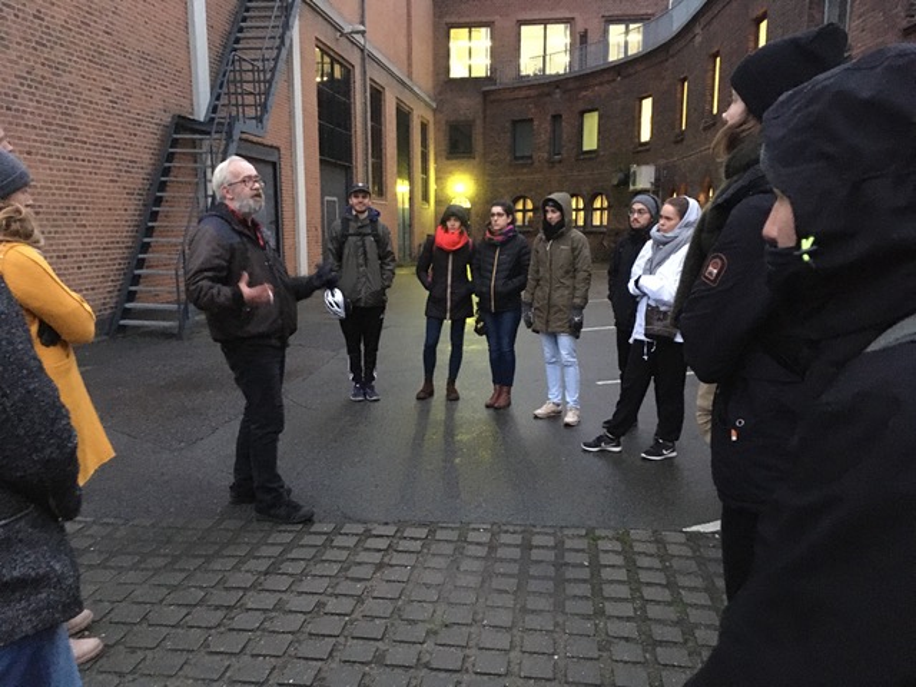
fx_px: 767
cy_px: 344
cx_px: 458
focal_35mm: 29
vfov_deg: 48.2
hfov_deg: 61.7
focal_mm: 4.15
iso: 1000
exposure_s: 1/17
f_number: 2.2
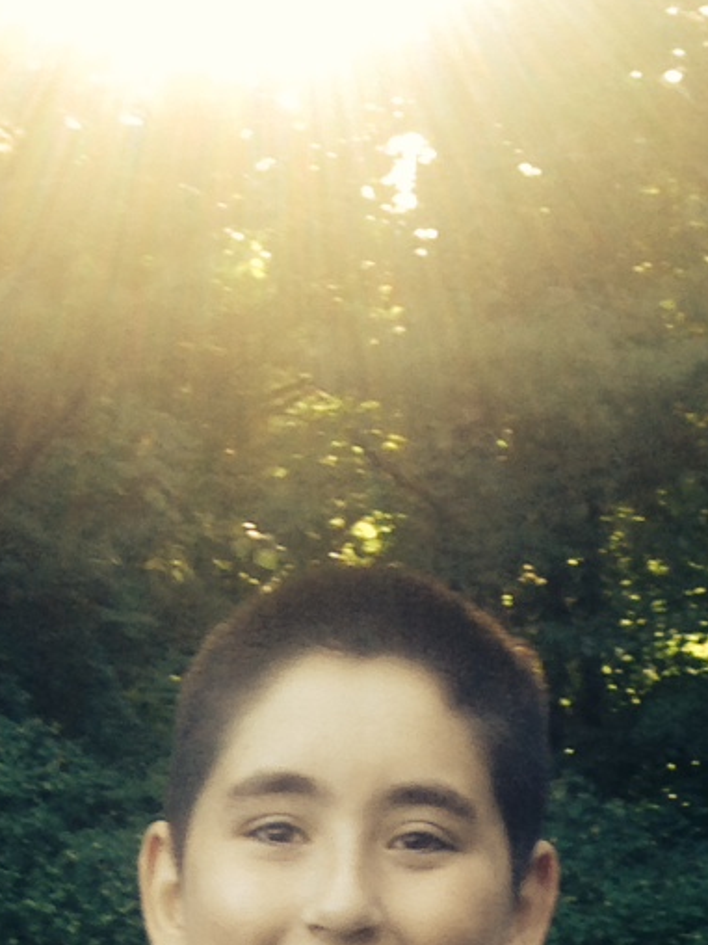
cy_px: 1611
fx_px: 3627
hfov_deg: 11.1
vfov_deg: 13.5
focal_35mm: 133
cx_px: 242
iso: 50
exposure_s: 1/60
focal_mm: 4.1
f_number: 2.4
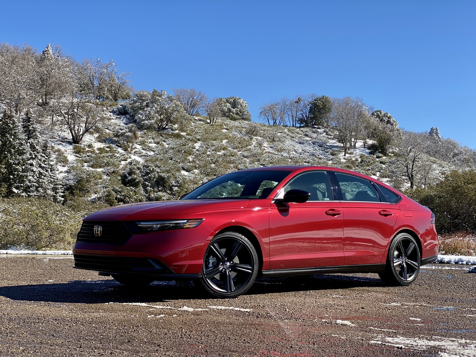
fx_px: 715
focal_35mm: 52
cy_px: 178
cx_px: 238
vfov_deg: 28.0
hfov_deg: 36.8
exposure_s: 1/1142
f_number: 2
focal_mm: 6
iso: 20
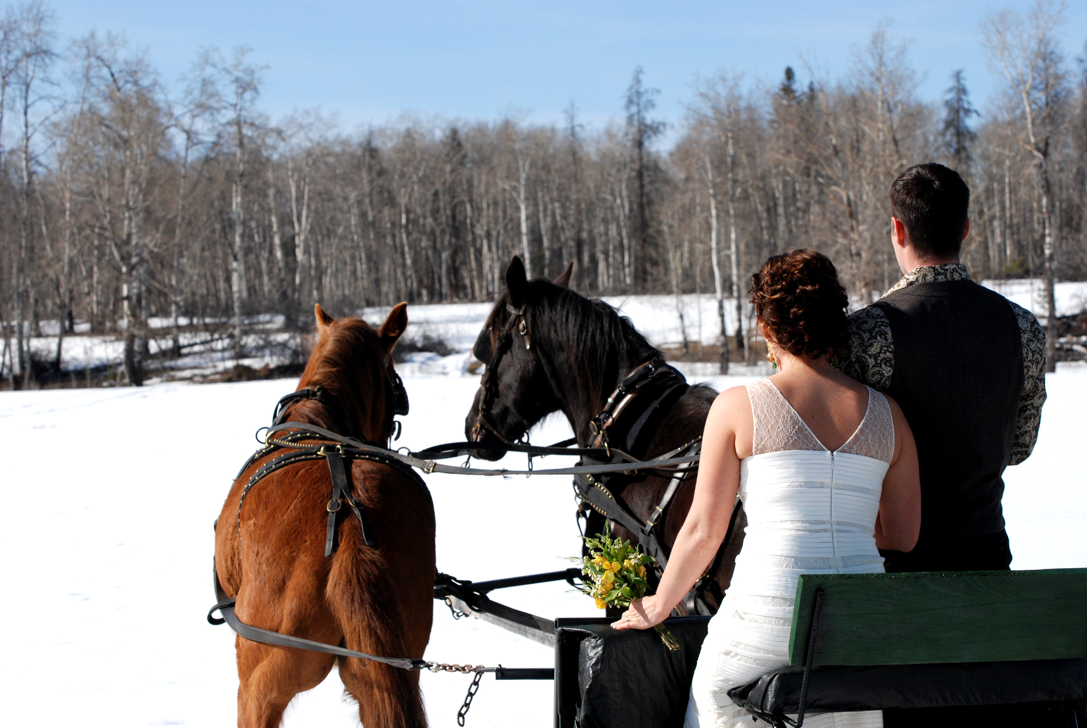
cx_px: 544
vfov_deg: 12.2
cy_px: 364
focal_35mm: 112
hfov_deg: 18.2
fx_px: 3401
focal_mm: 75
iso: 400
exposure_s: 1/1000
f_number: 8
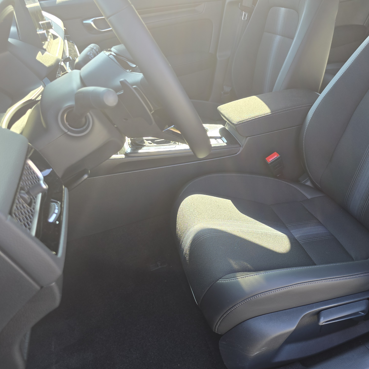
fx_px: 338
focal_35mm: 28
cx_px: 233
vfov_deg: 57.3
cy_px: 182
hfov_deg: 56.5
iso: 50
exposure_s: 1/120
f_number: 1.7
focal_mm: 6.3
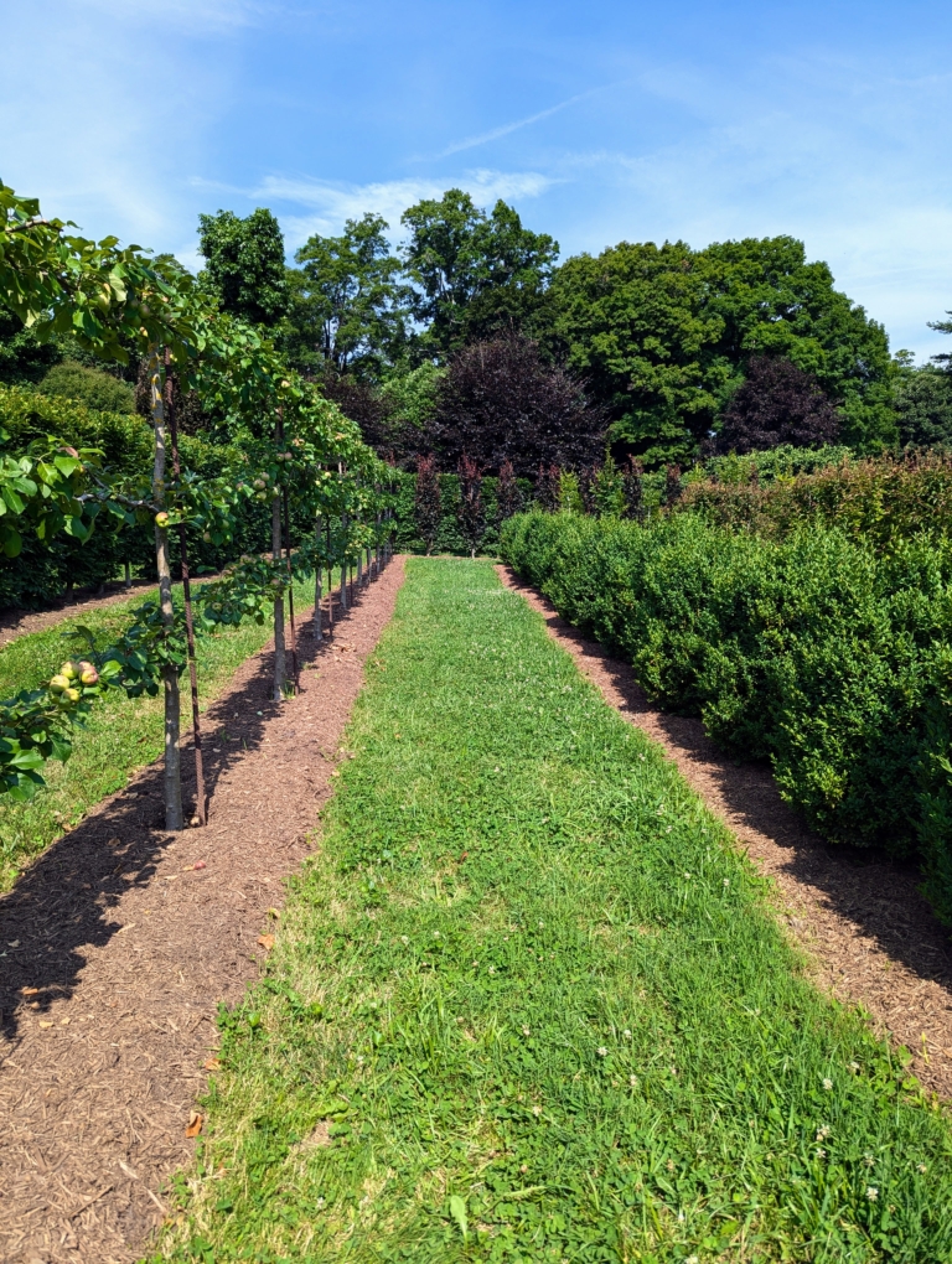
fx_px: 878
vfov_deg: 71.5
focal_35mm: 24
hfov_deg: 56.9
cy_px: 632
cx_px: 476
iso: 47
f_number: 1.85
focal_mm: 6.81
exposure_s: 1/1742
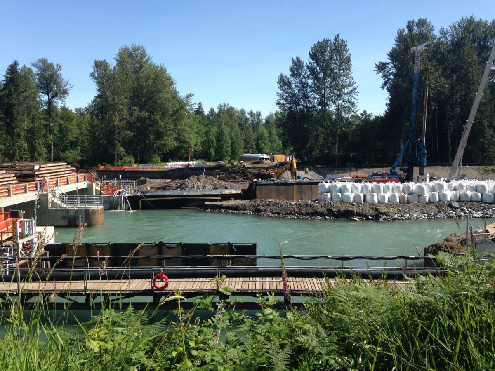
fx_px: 472
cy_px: 186
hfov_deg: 55.4
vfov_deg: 42.9
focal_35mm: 33
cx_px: 248
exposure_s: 1/1178
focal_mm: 4.12
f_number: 2.4
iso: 50
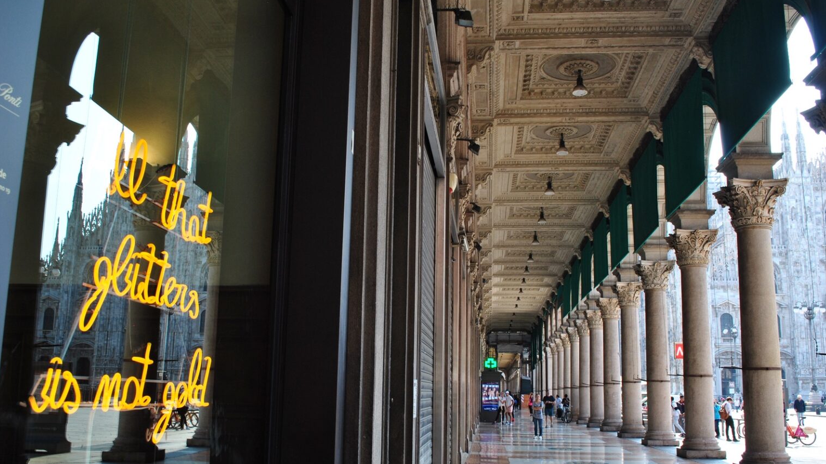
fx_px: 701
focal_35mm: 32
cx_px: 410
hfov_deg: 61.0
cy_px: 257
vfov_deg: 36.6
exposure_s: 1/100
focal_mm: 20
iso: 200
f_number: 9
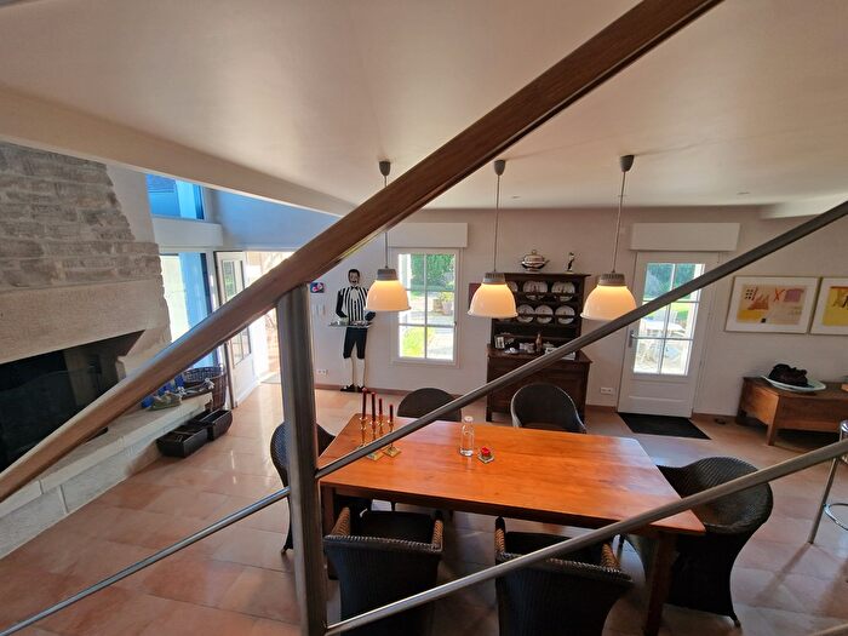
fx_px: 318
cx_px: 424
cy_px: 318
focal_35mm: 13
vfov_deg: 89.9
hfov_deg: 106.2
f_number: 2.2
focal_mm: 2.2
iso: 64
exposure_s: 1/60
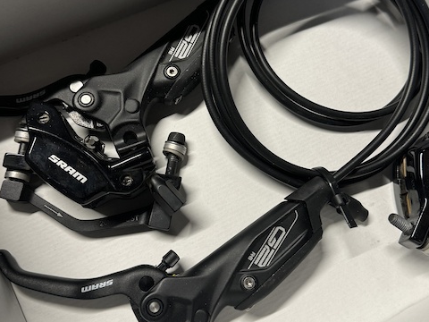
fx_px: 496
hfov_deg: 46.8
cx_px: 231
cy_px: 142
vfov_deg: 35.9
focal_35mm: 40
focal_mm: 6.86
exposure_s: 1/60
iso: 160
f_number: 1.78
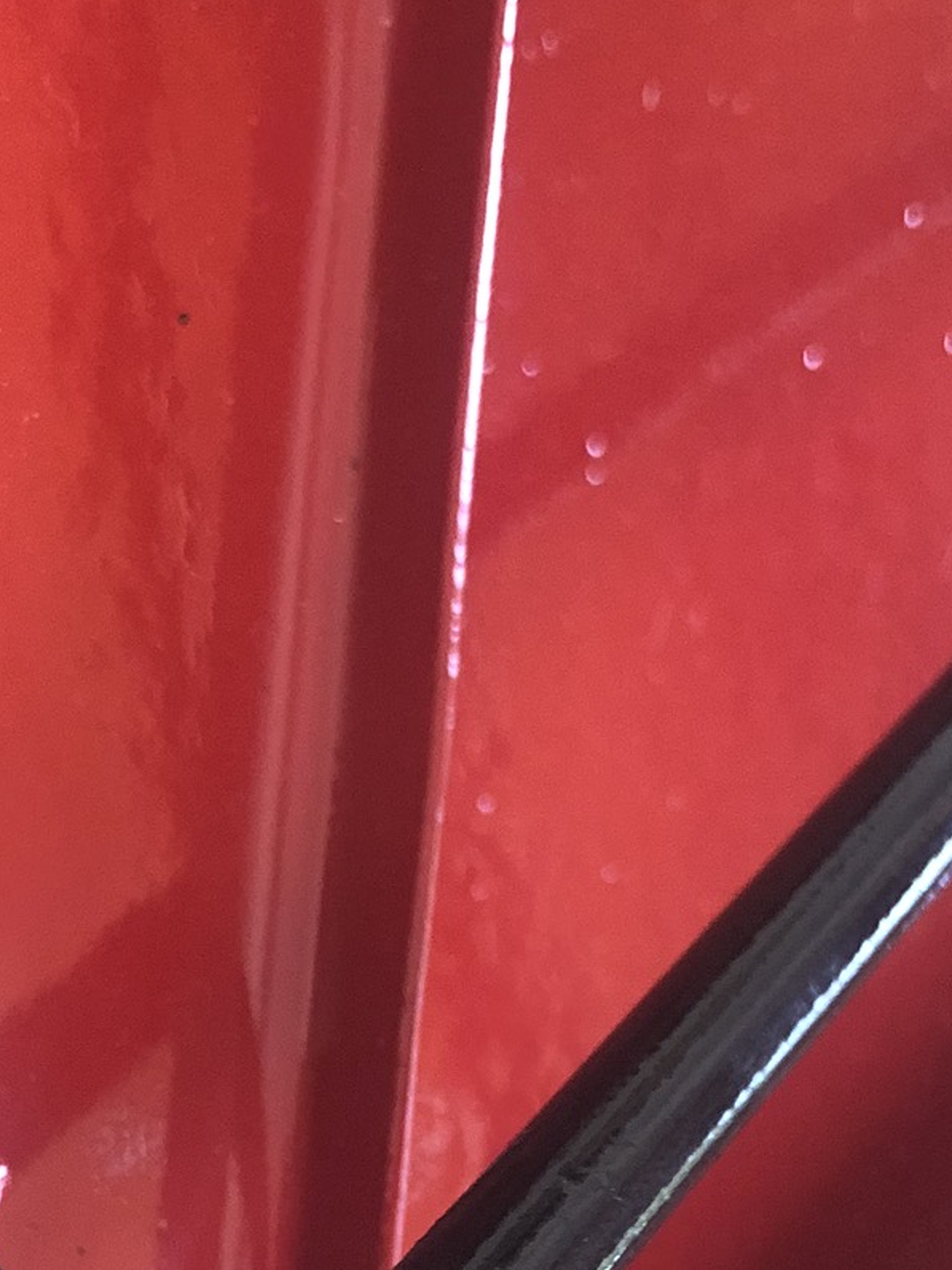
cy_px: 1093
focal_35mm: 72
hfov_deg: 20.4
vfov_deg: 26.3
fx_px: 2640
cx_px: 397
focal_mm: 3.99
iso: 64
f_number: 1.8
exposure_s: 1/15
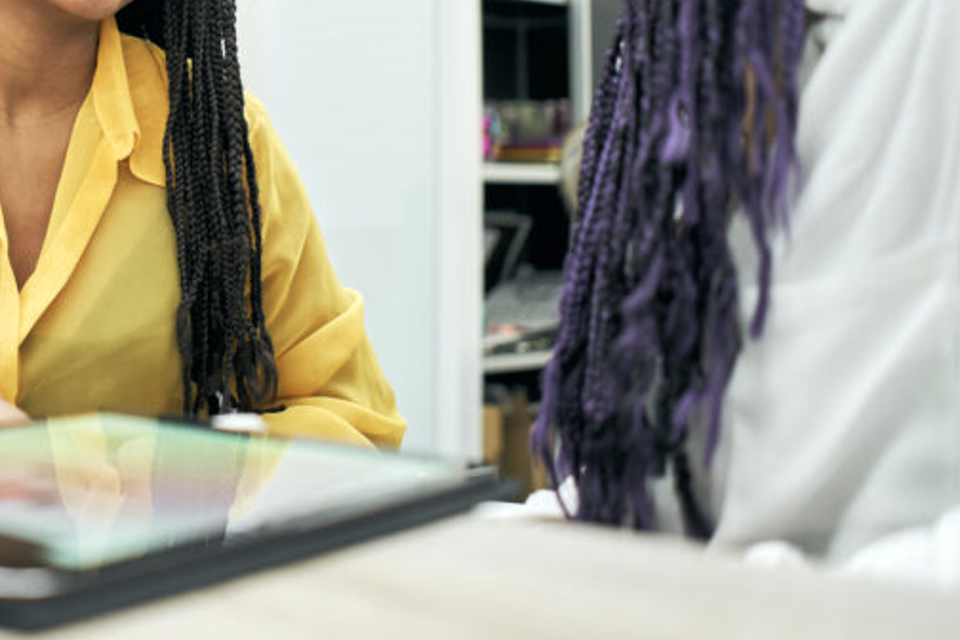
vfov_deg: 21.8
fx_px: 1600
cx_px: 61
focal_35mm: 60
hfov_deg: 31.5
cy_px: 6
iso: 250
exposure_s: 1/160
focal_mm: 28
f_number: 2
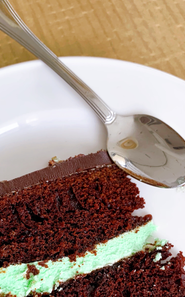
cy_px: 239
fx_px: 371
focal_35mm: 46
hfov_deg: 28.0
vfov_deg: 41.6
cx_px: 83
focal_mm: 4.25
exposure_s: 1/73
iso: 100
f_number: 1.8
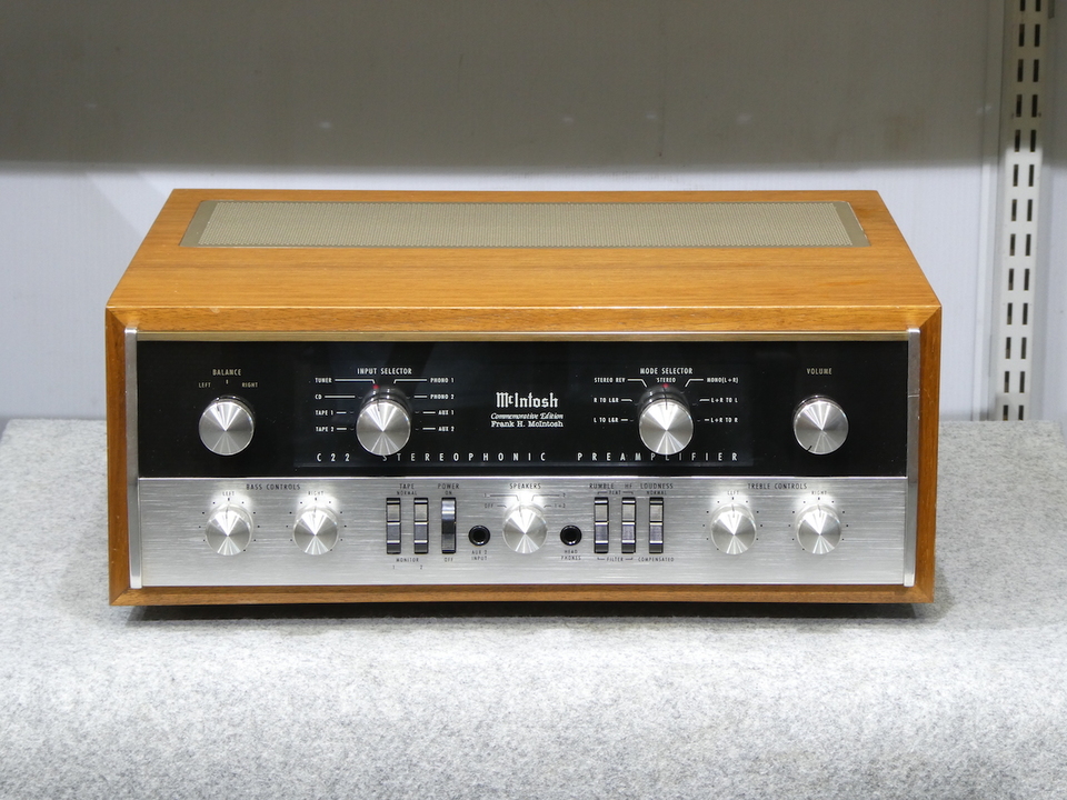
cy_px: 400
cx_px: 534
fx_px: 3545
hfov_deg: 17.1
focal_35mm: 115
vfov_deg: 12.9
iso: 200
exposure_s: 1/4
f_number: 5.1
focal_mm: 20.6
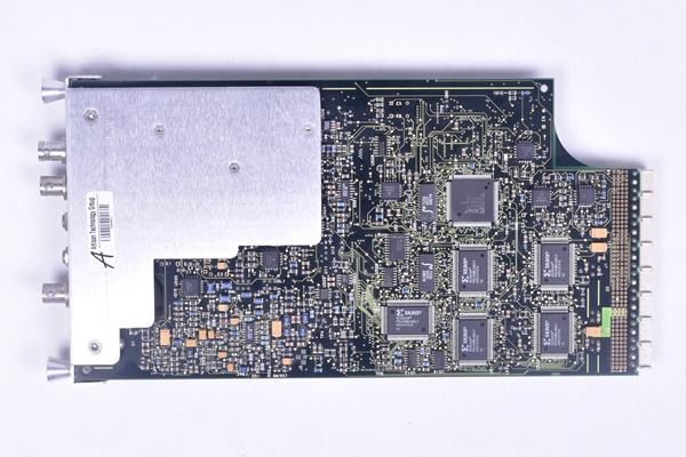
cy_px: 228
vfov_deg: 28.1
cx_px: 343
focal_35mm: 48
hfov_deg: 41.1
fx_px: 915
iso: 200
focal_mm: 32
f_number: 11
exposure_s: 1/200
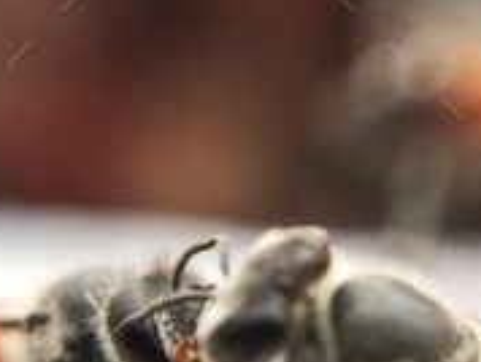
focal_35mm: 96
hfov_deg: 20.4
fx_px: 1336
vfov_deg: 14.8
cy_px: 463
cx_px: 195
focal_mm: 4.15
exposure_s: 1/181
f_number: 2.2
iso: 32
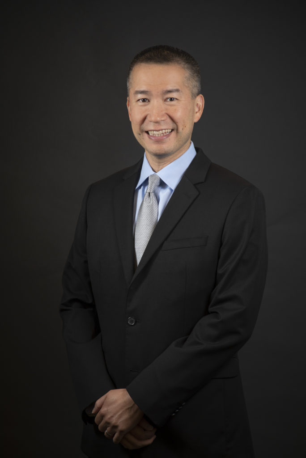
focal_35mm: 110
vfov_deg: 18.6
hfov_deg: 12.5
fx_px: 1400
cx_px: 153
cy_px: 229
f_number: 4.2
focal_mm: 110
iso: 500
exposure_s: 1/125
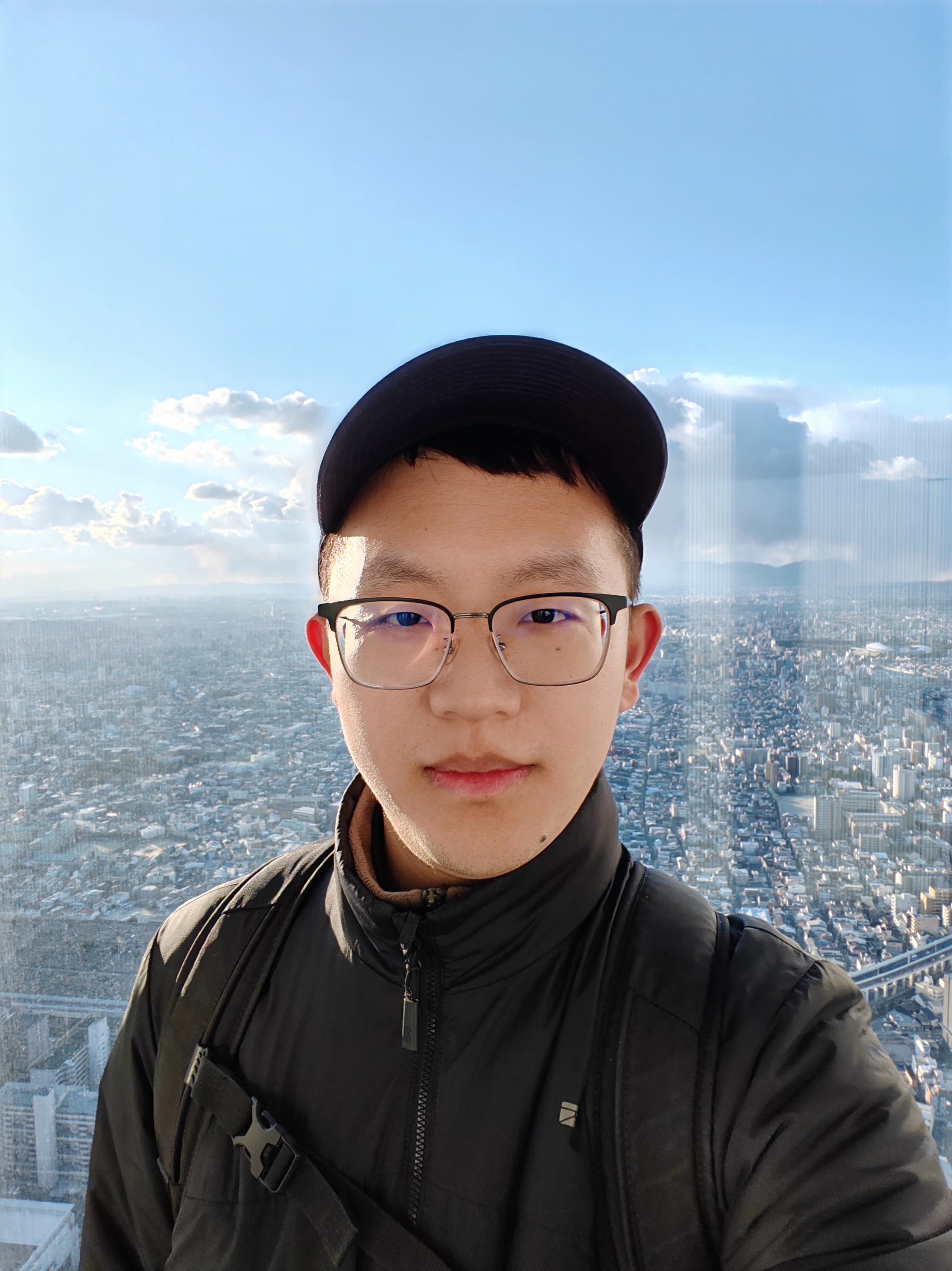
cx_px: 476
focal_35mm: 23
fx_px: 844
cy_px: 636
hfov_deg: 58.8
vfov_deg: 74.0
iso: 50
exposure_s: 1/100
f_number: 2.4
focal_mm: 2.66
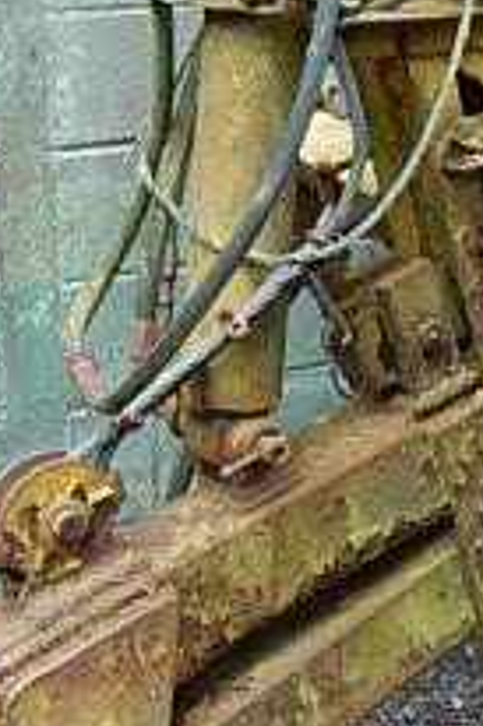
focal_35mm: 124
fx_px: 2500
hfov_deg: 10.7
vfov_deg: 16.5
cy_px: 451
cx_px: 684
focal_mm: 4.3
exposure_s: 1/125
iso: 125
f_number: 2.8
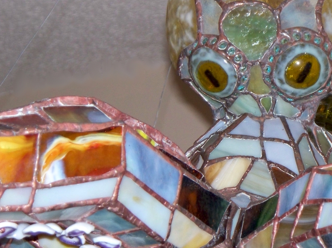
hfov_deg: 11.9
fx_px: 1592
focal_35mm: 166
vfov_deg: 8.9
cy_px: 96
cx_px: 251
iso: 200
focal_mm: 22.05
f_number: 3.8
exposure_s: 1/50
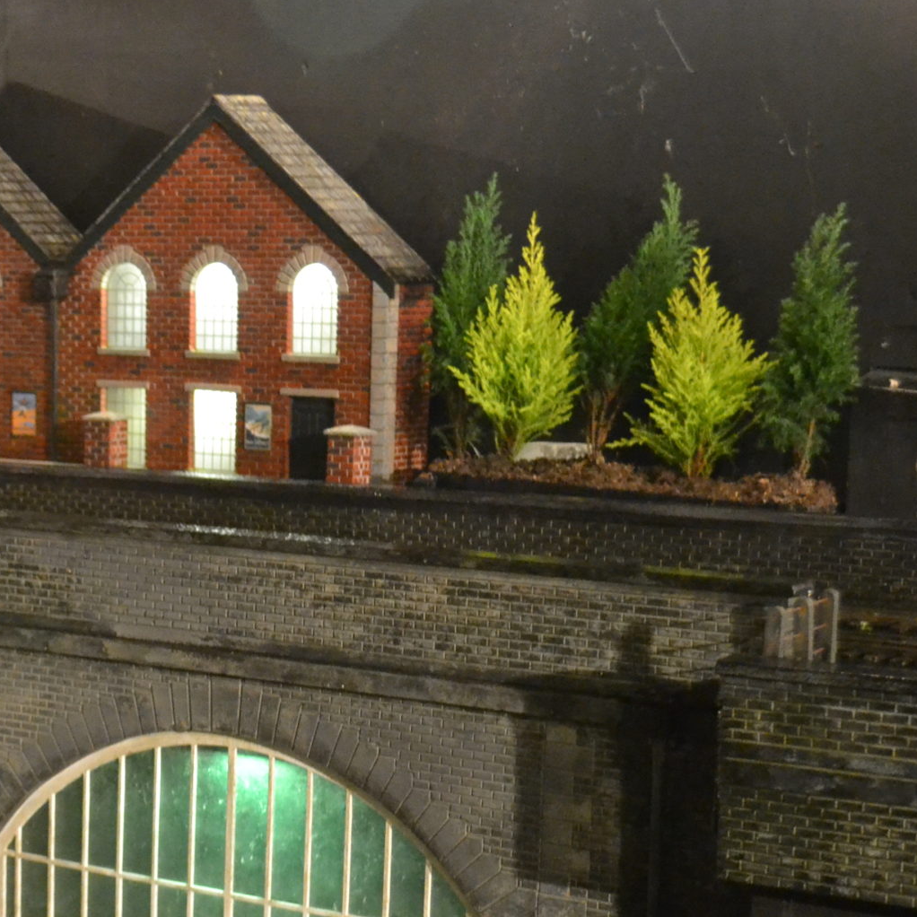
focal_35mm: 83
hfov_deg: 19.9
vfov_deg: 20.8
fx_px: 2488
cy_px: 664
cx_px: -121
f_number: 4.2
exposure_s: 1/4
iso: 3200
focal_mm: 26
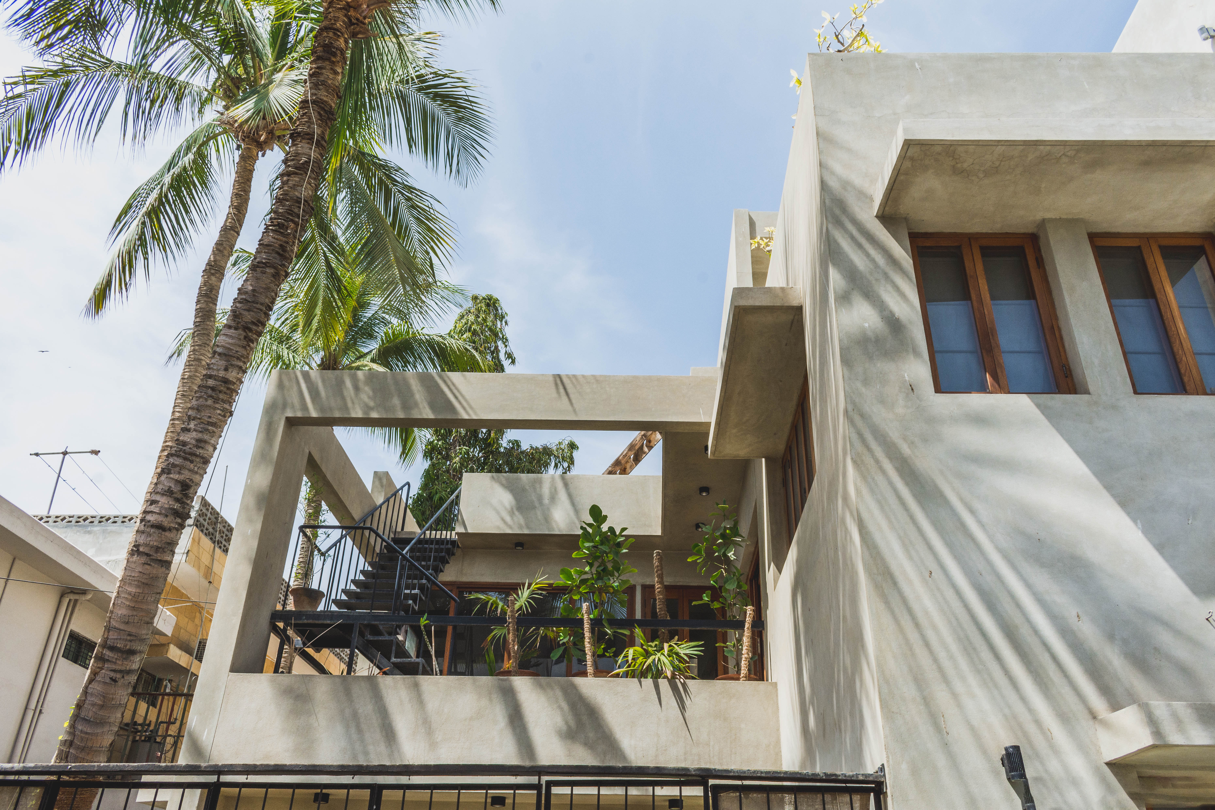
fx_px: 911
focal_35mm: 27
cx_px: 608
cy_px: 405
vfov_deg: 47.9
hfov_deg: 67.4
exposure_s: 1/400
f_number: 13
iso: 200
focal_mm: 18
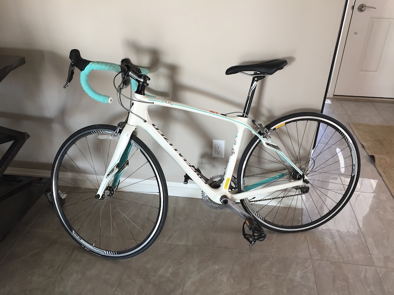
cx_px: 197
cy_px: 148
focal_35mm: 29
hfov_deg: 61.7
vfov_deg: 48.2
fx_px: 330
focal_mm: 4.15
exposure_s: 1/30
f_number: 2.2
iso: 64
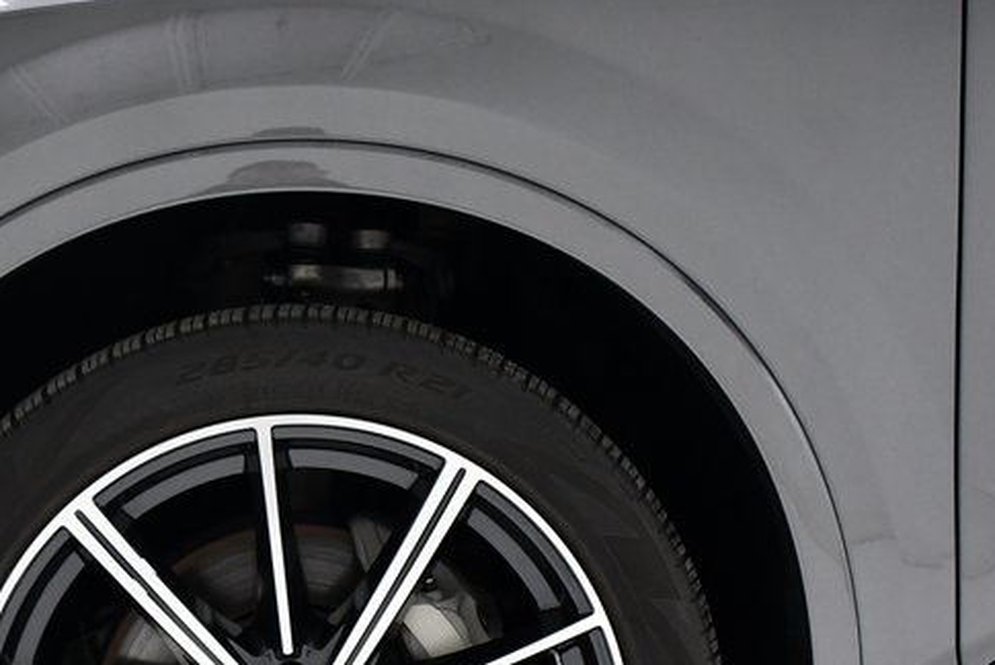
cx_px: 291
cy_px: 518
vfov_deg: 23.5
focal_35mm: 57
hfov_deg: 34.5
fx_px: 1576
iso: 1400
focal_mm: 18
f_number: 3.5
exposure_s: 1/125
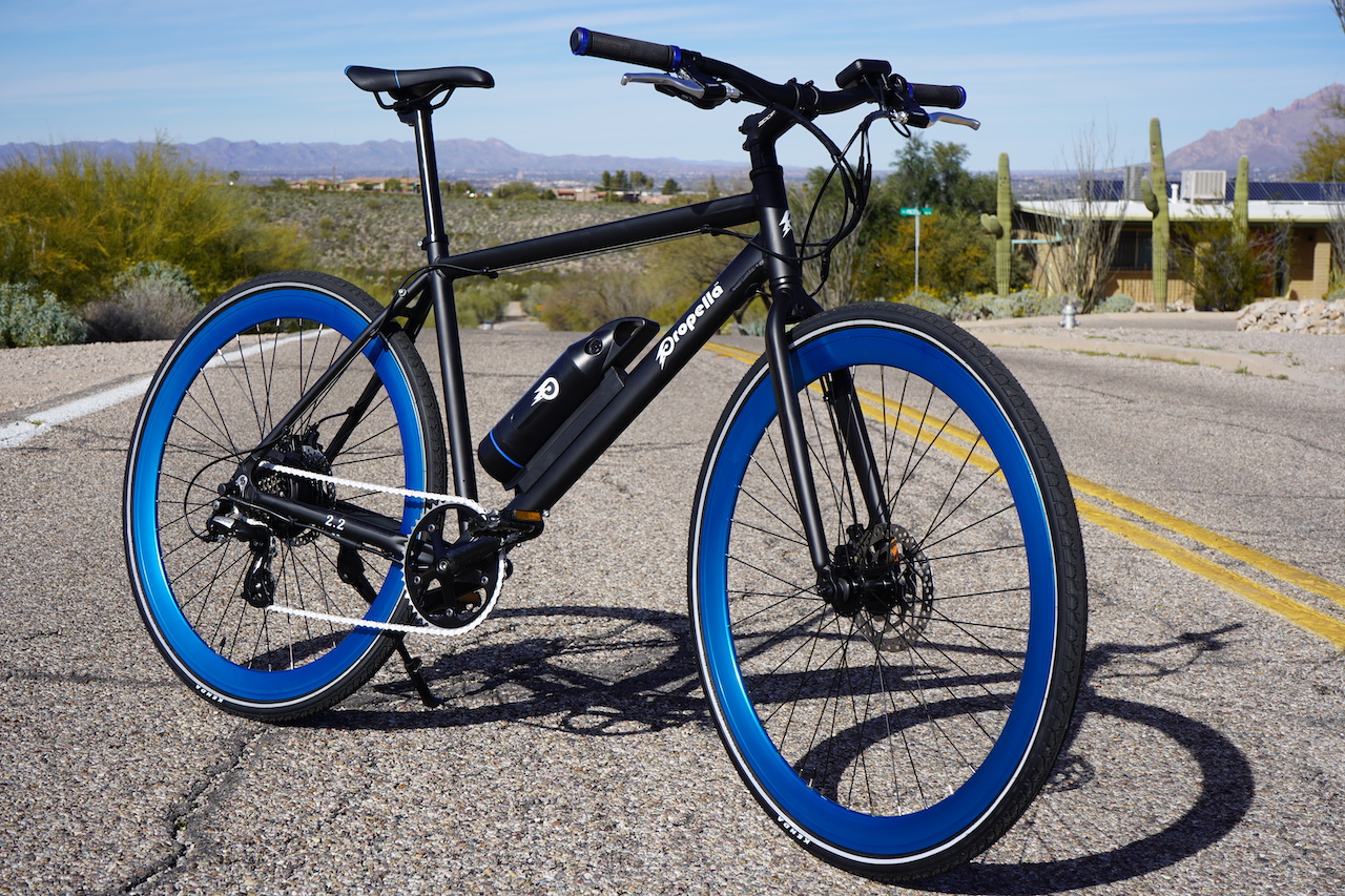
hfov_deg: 41.1
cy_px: 448
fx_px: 1793
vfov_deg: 28.1
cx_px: 672
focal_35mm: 48
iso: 100
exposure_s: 1/200
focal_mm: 48
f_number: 11
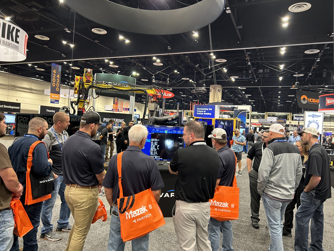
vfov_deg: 53.1
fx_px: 251
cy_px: 126
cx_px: 167
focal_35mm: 26
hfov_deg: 67.3
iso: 200
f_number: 1.5
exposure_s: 1/60
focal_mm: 5.7
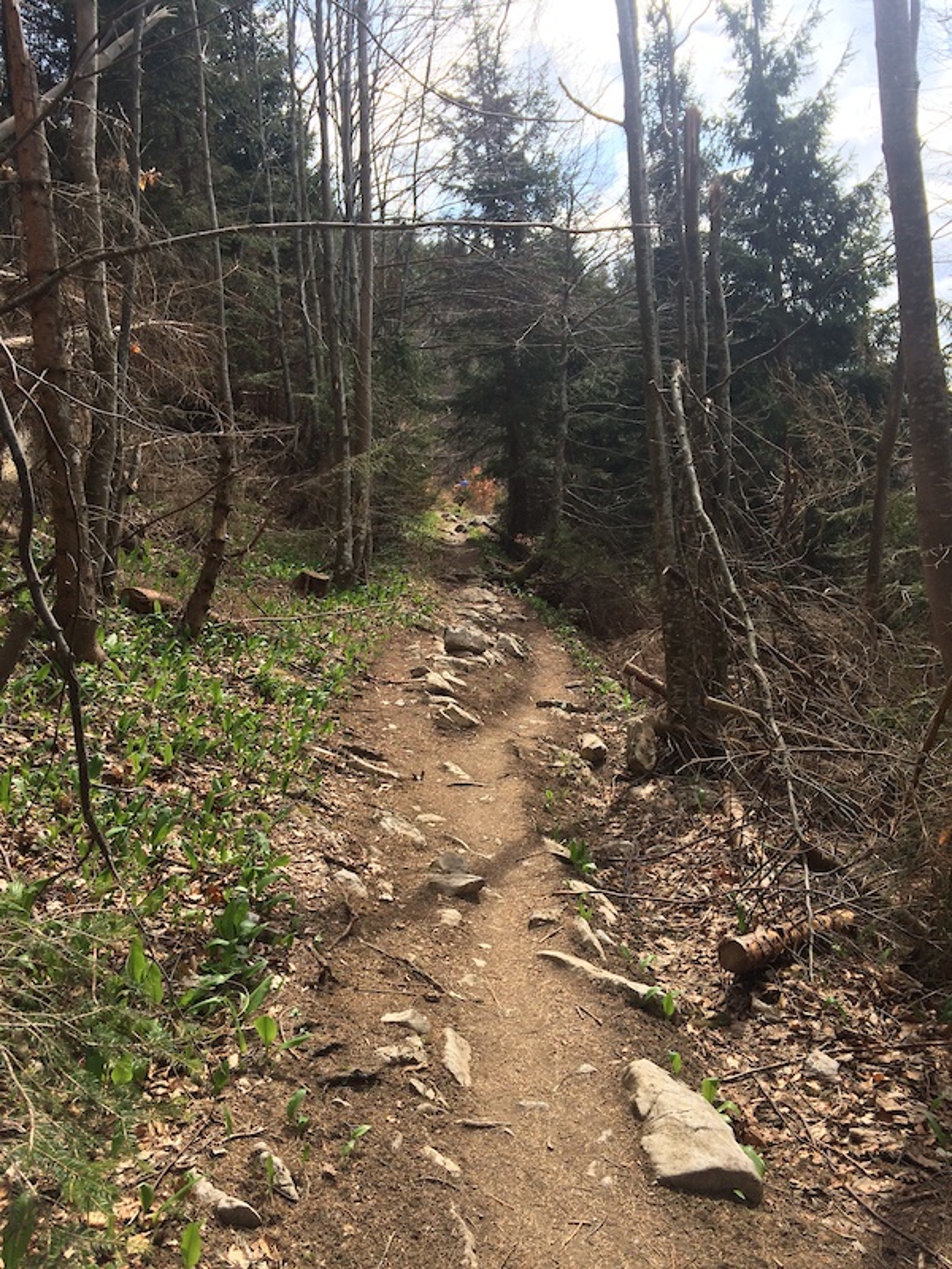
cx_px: 476
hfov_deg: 48.2
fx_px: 1063
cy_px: 634
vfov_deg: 61.7
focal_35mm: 29
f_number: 2.2
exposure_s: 1/954
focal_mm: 4.15
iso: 32
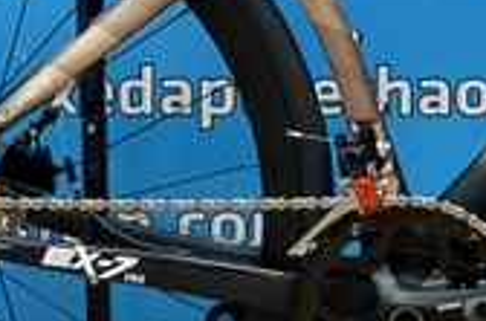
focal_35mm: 183
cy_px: -263
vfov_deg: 7.2
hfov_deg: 11.2
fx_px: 2464
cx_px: 469
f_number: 5
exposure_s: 1/200
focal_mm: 20
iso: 1000
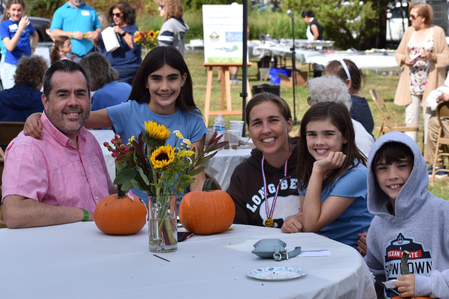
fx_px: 1309
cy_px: 150
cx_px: 224
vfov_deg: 13.0
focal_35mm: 105
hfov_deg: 19.5
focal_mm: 70
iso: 180
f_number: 8
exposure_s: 1/500
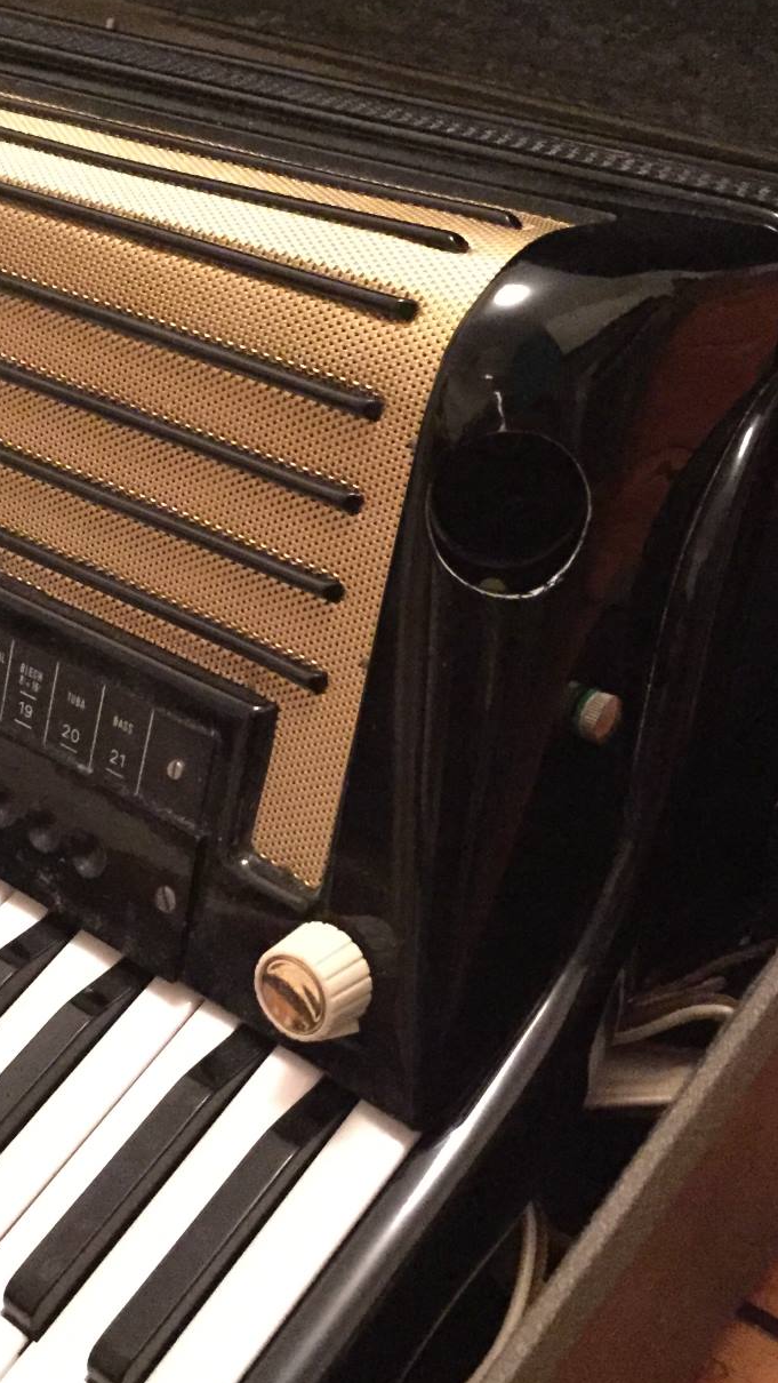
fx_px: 1723
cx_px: 272
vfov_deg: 43.7
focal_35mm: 47
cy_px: 705
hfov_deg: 25.3
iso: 2000
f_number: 2.2
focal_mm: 4.15
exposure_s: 1/17
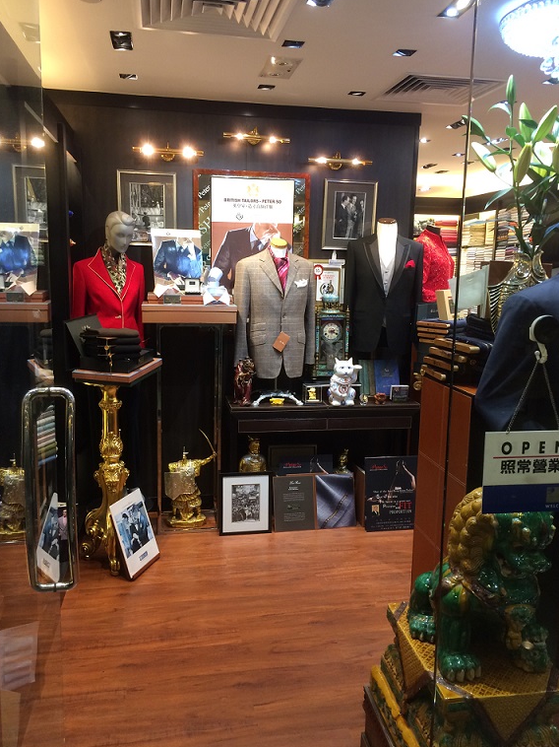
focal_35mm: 30
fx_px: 646
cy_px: 368
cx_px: 283
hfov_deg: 46.8
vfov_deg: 60.0
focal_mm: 4.15
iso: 64
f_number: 2.2
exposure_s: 1/33
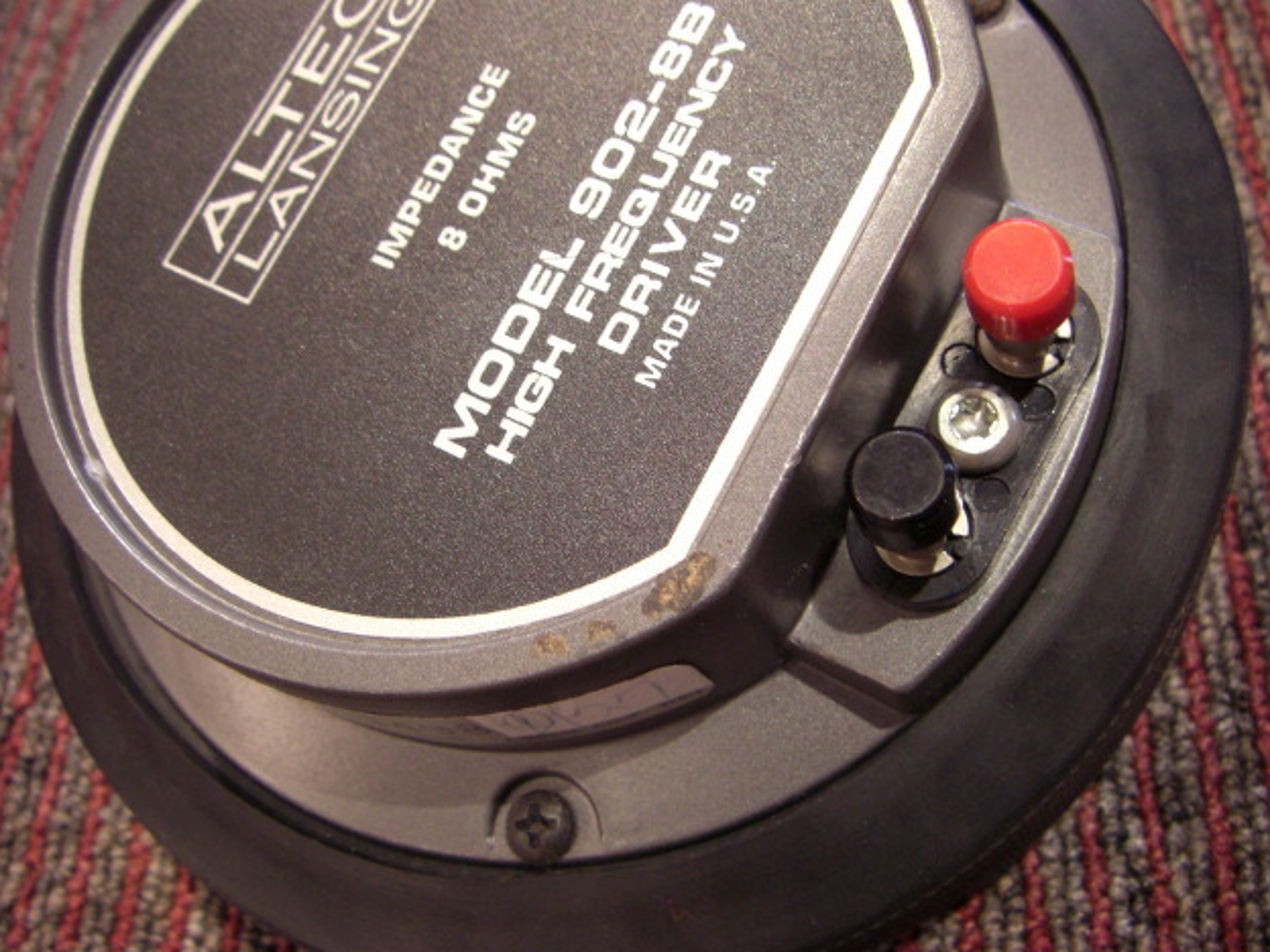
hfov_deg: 47.9
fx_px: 1431
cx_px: 639
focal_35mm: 39
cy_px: 474
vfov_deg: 36.8
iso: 200
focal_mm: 6.3
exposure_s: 1/15
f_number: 3.4
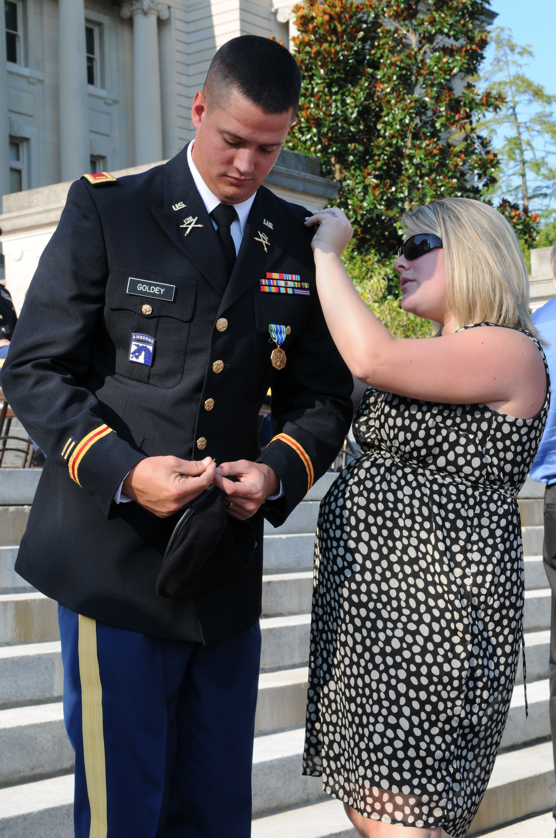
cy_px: 419
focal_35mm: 69
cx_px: 278
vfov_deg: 29.3
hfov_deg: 19.7
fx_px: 1603
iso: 250
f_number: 10
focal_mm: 46
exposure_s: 1/160
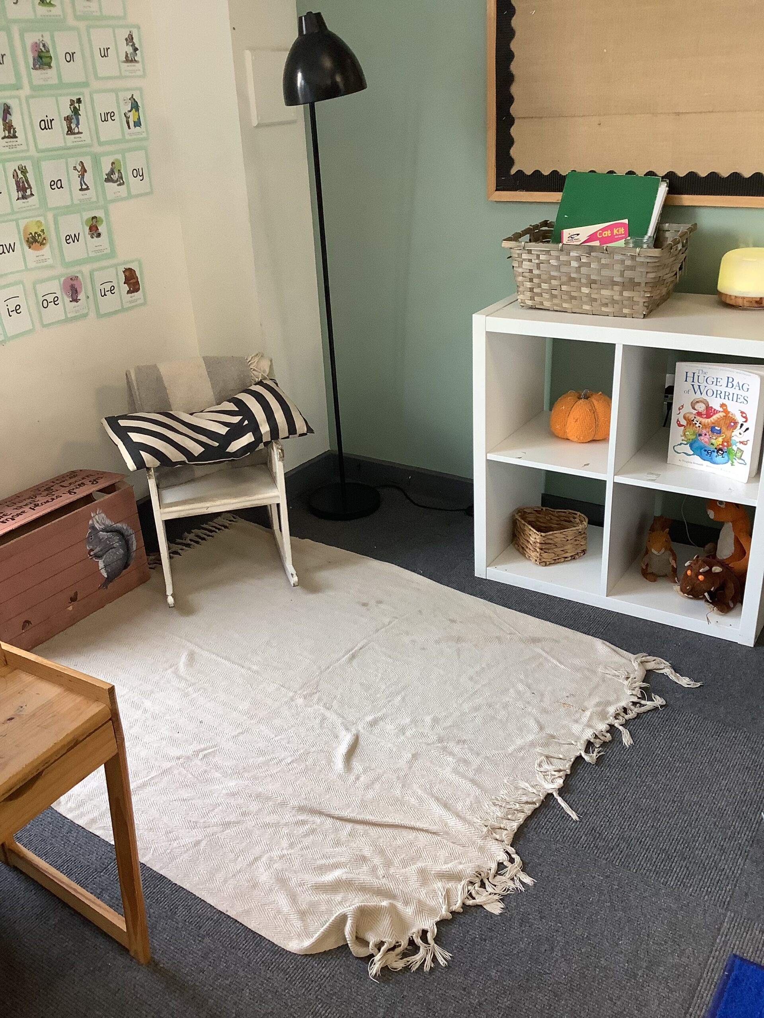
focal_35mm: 31
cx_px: 382
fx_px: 912
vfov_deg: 58.4
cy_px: 509
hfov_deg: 45.4
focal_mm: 3.3
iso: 125
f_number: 2.4
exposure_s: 1/60
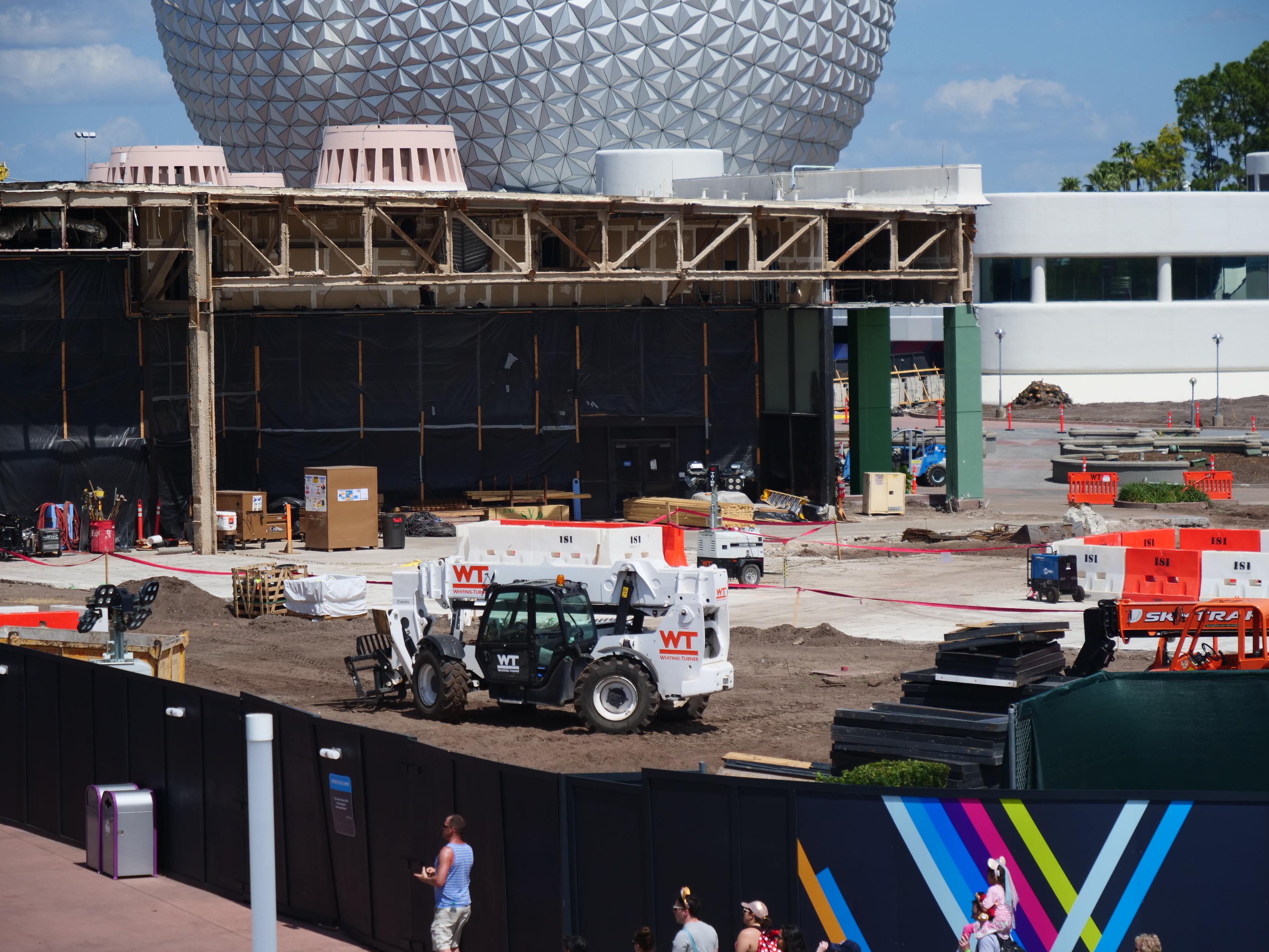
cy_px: 476
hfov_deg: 16.4
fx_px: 4399
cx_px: 634
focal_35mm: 120
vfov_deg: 12.3
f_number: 4
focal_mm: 60
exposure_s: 1/1300
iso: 200
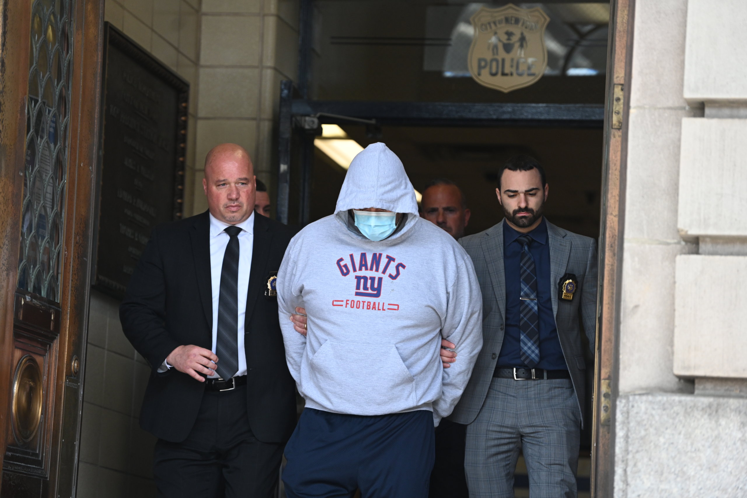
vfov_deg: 8.1
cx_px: 374
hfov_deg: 12.1
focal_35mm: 170
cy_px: 249
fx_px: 3527
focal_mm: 170
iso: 1400
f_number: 3.5
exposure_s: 1/1000
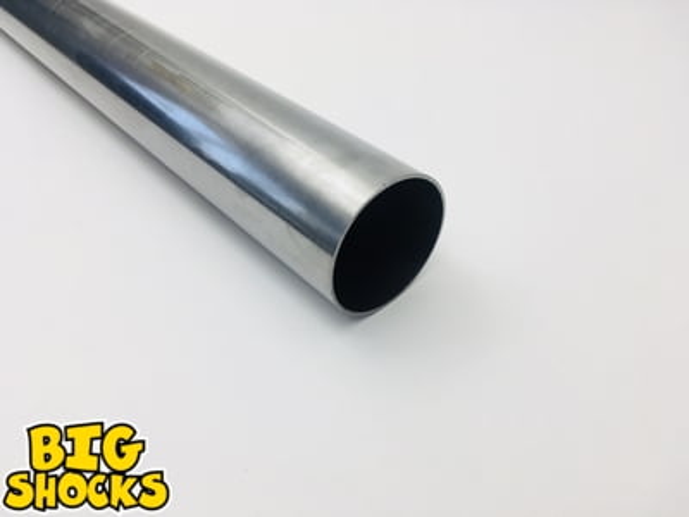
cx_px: 344
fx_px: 577
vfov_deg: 48.2
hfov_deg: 61.7
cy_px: 258
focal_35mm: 29
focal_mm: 4.15
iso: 25
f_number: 2.2
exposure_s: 1/120
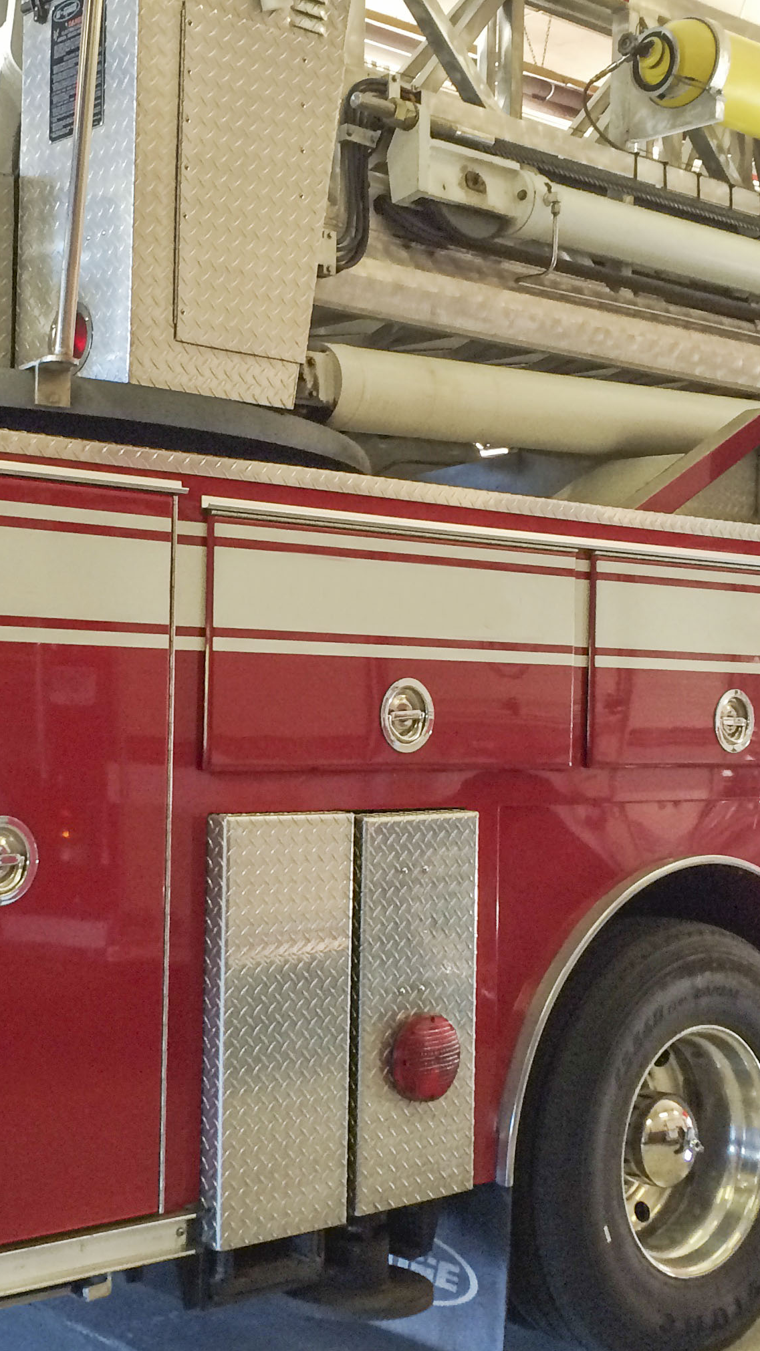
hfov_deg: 23.2
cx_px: 169
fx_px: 1828
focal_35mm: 51
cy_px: 689
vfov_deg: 40.6
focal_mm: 4.15
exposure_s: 1/30
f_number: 2.2
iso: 100
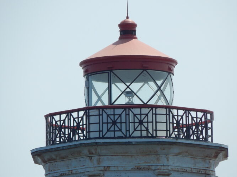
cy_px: 88
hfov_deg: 2.9
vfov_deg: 2.2
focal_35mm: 675
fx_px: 4621
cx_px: 118
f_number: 5.8
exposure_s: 1/800
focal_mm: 120
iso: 125
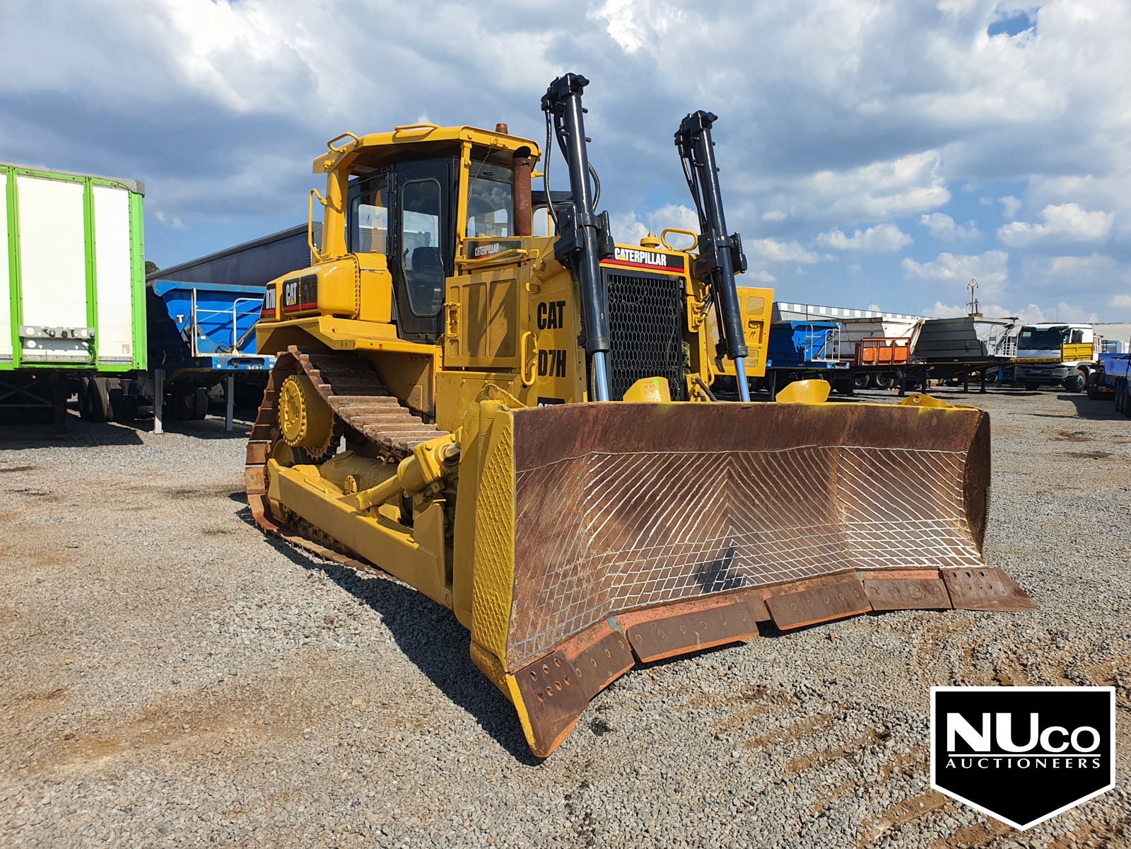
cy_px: 424
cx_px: 566
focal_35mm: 26
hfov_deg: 67.3
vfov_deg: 53.1
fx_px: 849
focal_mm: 4.3
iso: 50
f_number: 2.4
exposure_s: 1/1628
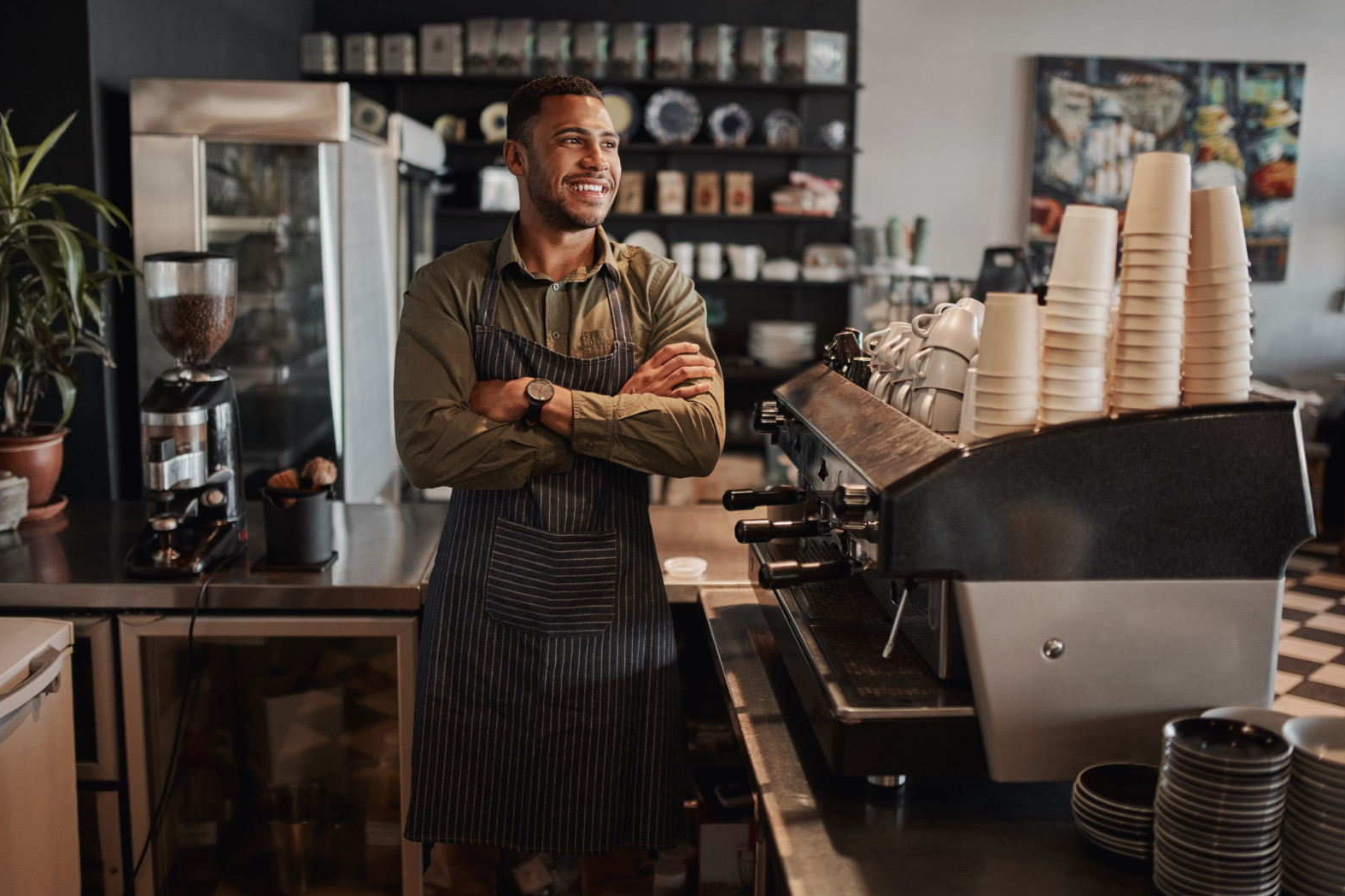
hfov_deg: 53.1
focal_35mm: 36
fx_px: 1345
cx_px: 668
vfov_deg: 36.9
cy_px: 439
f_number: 1.4
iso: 640
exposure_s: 1/500
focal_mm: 35
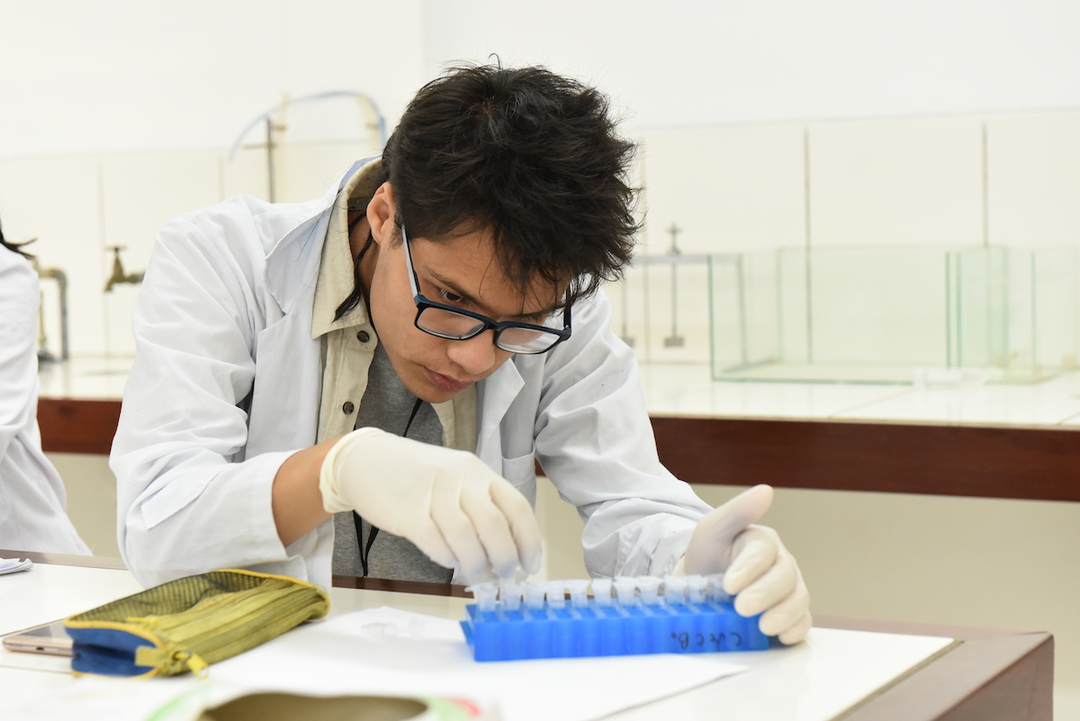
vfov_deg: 19.5
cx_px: 540
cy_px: 360
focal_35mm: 70
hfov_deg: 28.8
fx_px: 2101
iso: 4000
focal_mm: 70
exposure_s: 1/200
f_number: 5
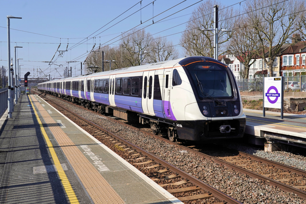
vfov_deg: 34.2
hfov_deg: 49.6
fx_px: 331
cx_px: 153
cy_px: 102
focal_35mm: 39
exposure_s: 1/1000
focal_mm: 39
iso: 250
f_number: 8
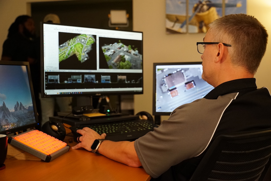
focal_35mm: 46
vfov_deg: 29.3
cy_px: 90
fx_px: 346
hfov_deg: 42.7
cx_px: 136
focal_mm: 46
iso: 5000
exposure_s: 1/160
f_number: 4
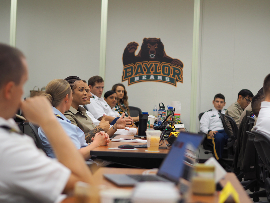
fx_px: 702
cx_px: 135
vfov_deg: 16.4
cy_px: 102
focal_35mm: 90
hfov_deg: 21.8
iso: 200
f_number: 2
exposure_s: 1/125
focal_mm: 45
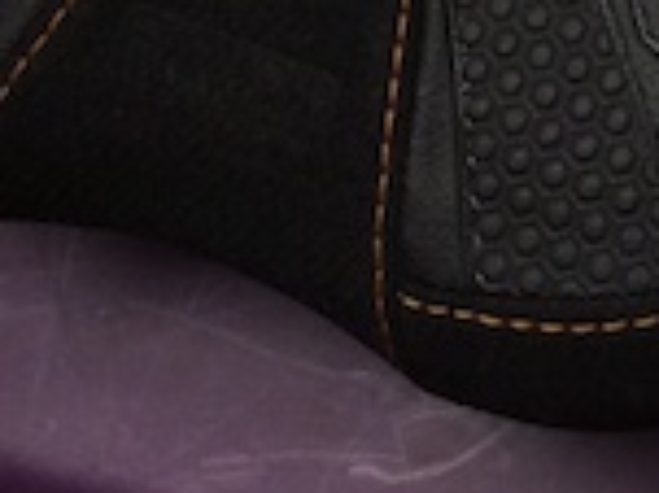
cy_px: -790
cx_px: 1397
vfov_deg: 7.9
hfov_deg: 10.5
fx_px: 3234
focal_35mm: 170
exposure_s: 1/24
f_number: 2.4
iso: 80
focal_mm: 3.3
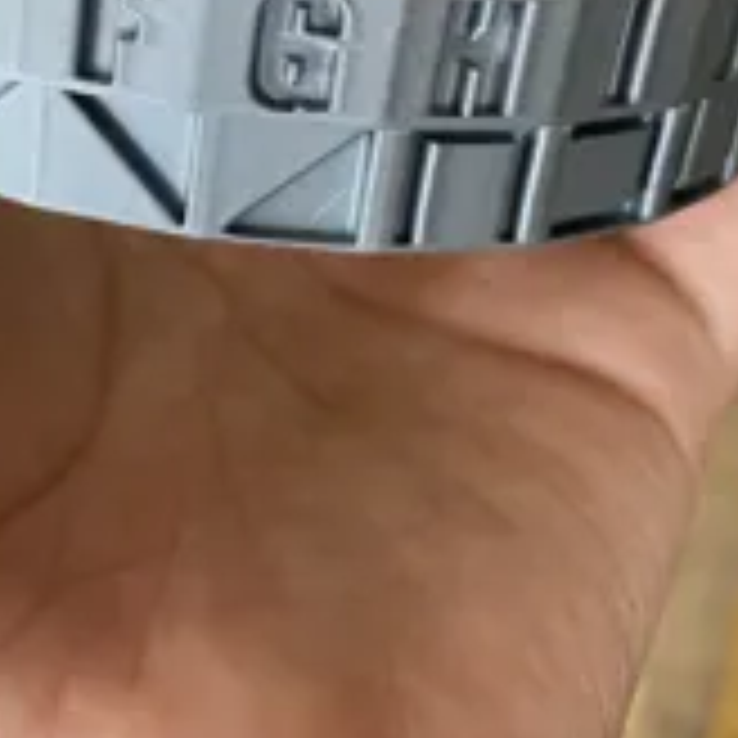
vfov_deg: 29.6
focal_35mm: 56
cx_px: 176
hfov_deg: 30.0
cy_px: 117
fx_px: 1351
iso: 125
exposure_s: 1/113
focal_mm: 4.25
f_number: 1.8
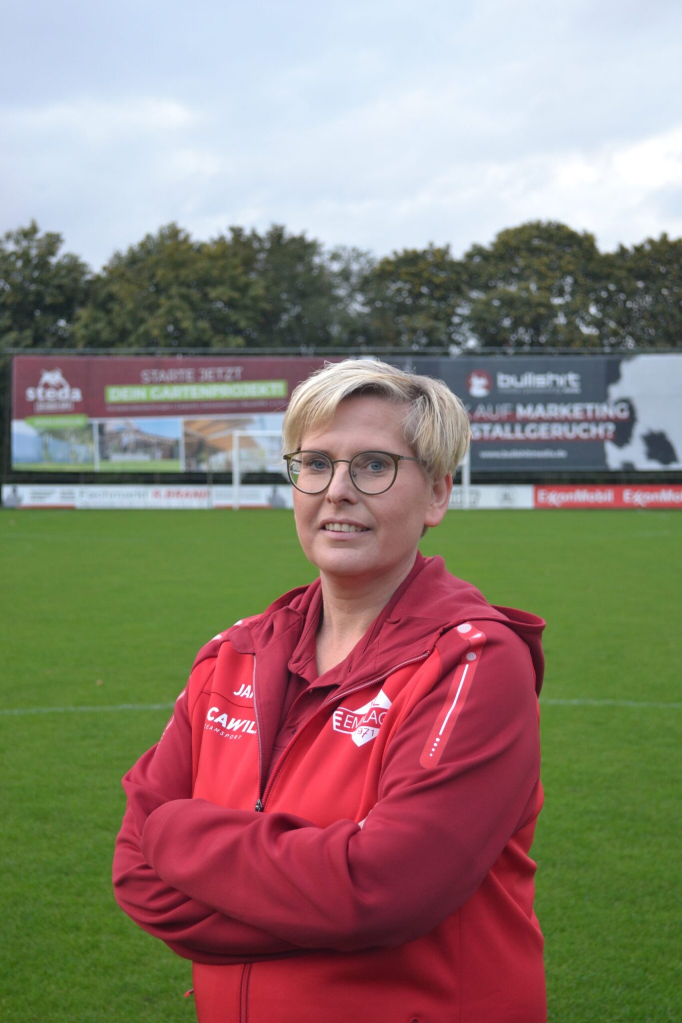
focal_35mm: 54
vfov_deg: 36.9
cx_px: 341
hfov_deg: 25.1
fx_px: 1534
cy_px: 512
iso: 400
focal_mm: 36
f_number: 5
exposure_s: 1/25
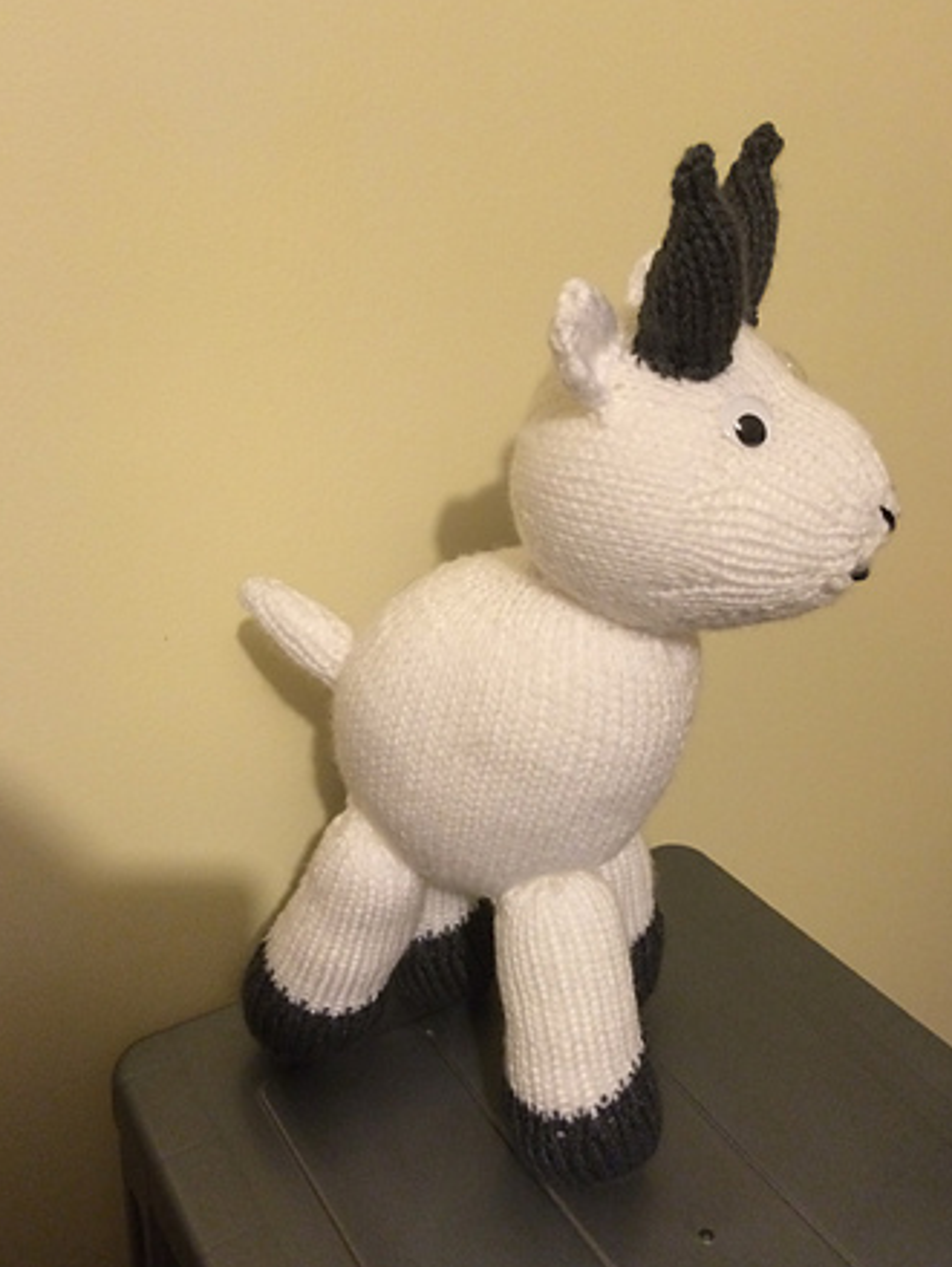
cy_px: 577
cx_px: 495
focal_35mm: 33
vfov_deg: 55.2
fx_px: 1208
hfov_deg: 43.0
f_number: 2.2
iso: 250
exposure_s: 1/20
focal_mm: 4.15
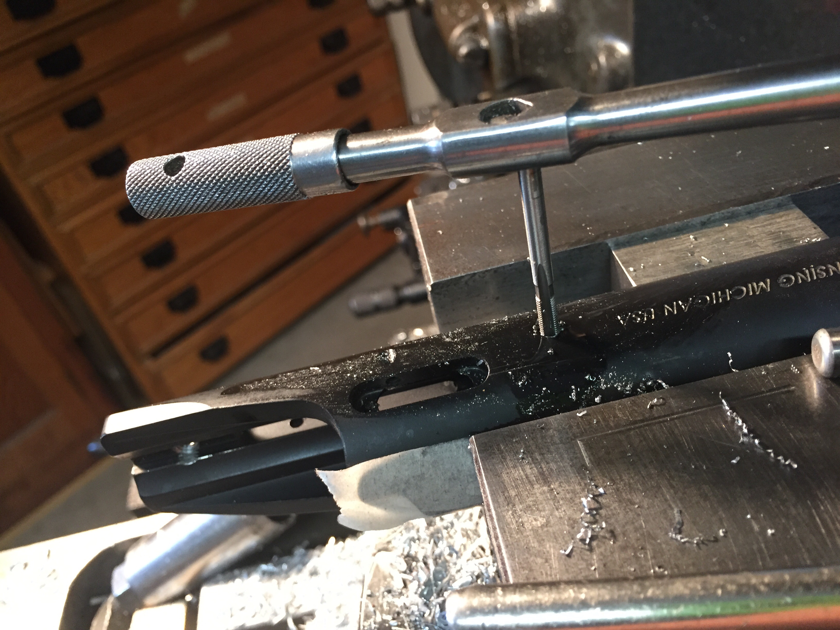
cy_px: 315
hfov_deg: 61.7
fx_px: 704
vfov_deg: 48.2
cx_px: 420
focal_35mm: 29
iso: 160
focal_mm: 4.15
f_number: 2.2
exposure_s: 1/30
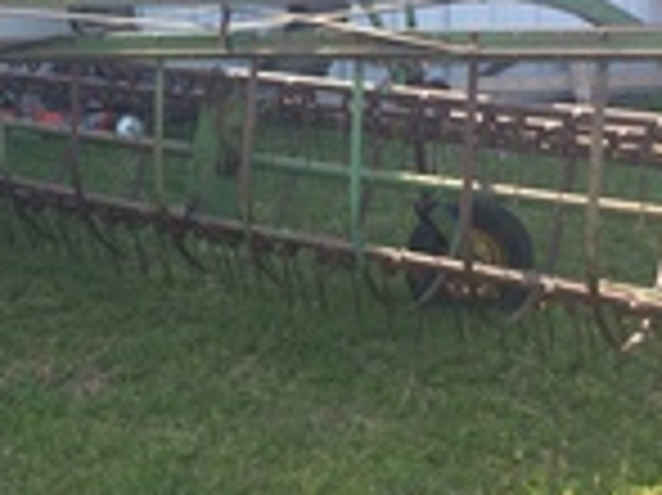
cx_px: 189
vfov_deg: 21.6
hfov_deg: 28.3
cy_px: 198
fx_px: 1299
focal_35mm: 68
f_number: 2.2
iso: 32
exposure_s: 1/414
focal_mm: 4.15
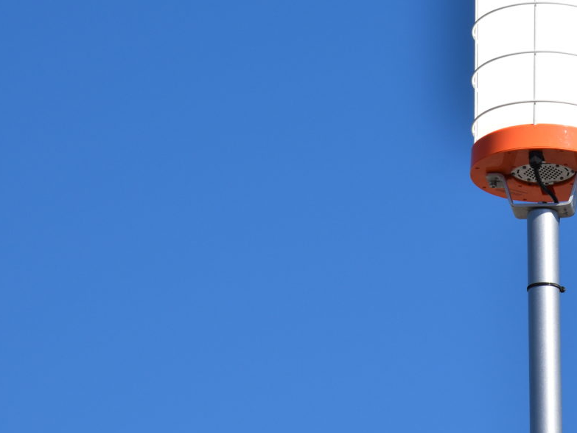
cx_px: 550
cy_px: 117
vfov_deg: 5.2
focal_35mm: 283
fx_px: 4716
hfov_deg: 7.0
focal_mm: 100
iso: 200
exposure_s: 1/640
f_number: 13
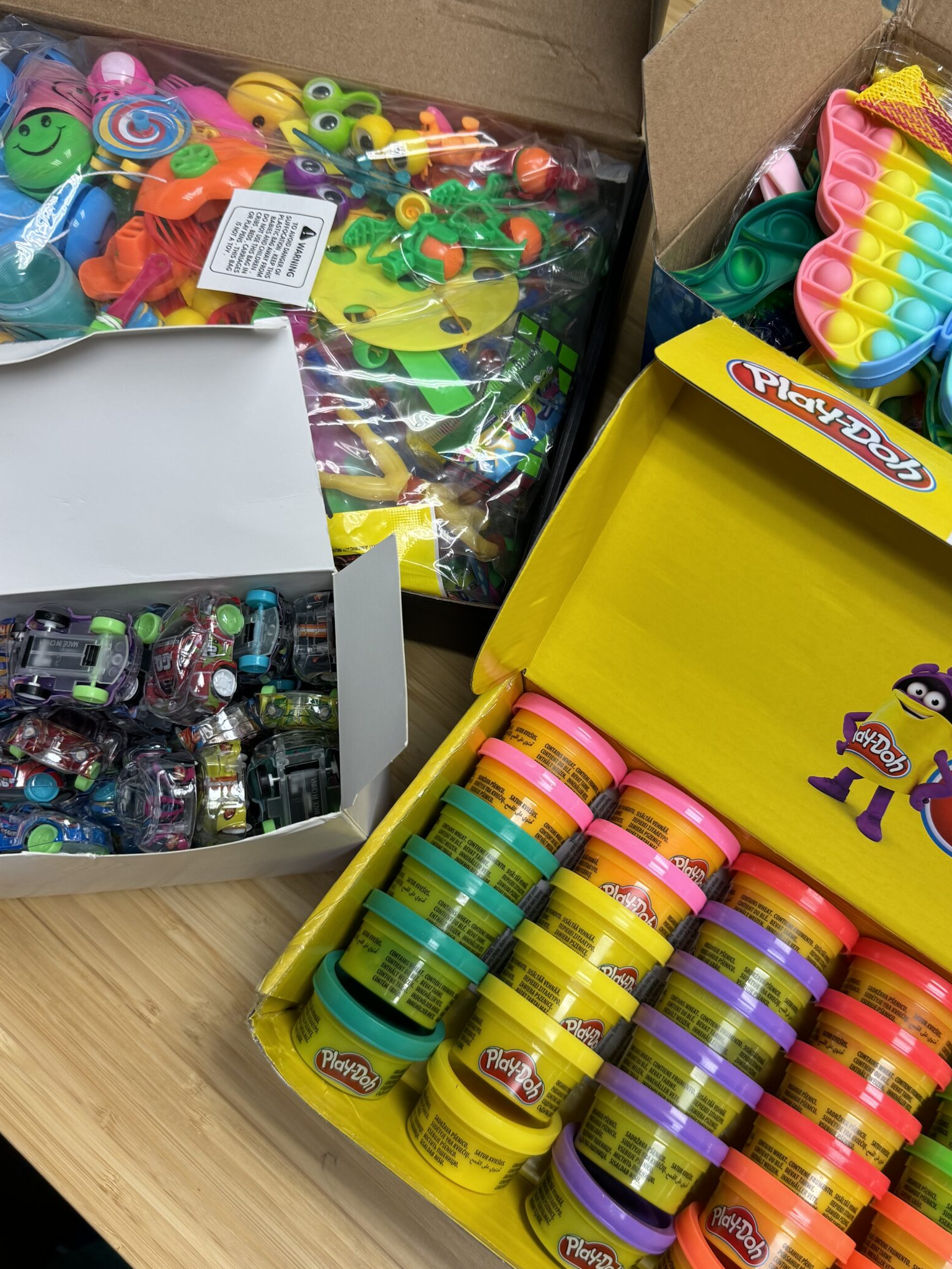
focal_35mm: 30
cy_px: 662
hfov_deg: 46.5
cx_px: 582
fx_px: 1100
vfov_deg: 59.9
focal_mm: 6.76
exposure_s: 1/120
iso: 160
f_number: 1.78
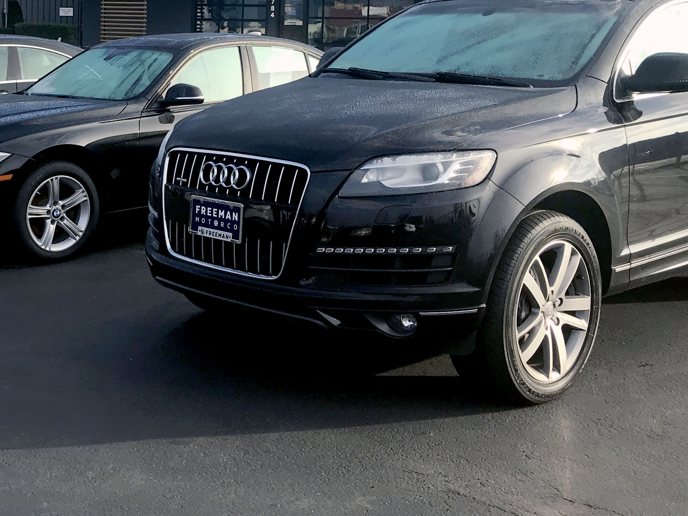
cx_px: 172
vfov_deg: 26.4
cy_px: 82
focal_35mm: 54
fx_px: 1073
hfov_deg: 34.8
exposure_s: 1/1244
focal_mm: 3.99
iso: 20
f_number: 1.8
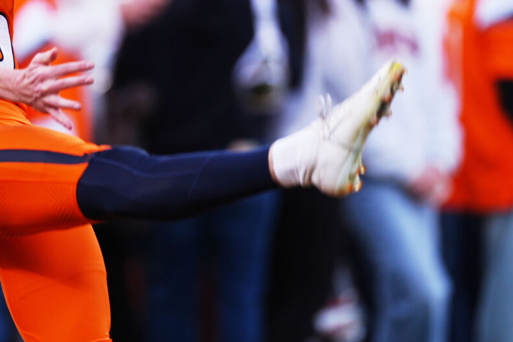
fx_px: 19165
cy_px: 84
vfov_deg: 1.0
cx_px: 93
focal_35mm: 1345
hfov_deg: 1.5
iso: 200
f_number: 4
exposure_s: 1/640
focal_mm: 600
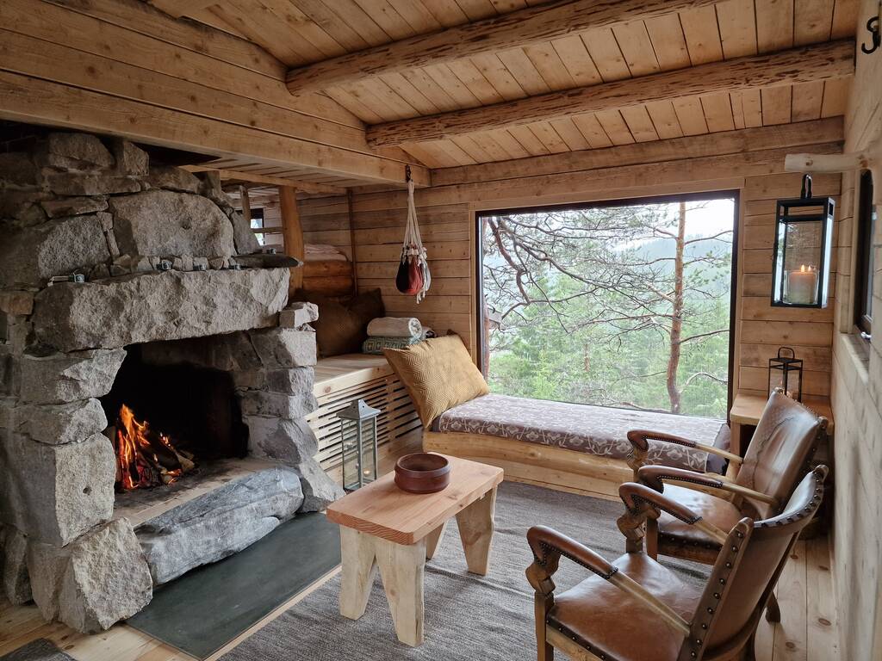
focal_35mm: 23
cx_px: 441
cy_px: 330
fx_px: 586
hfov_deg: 73.9
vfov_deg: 58.9
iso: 160
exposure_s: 1/180
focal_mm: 6.4
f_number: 1.8
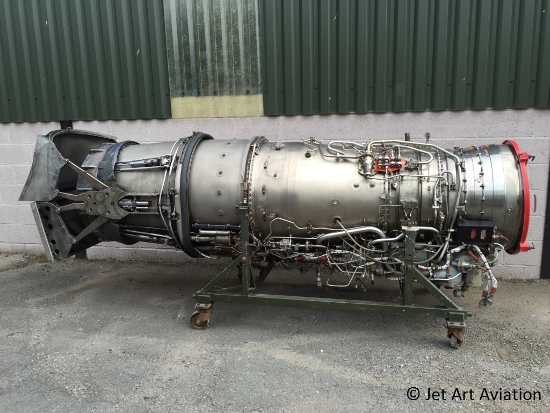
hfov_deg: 61.7
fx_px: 461
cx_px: 275
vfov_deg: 48.2
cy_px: 206
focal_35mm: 29
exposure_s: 1/719
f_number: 2.2
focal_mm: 4.15
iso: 32
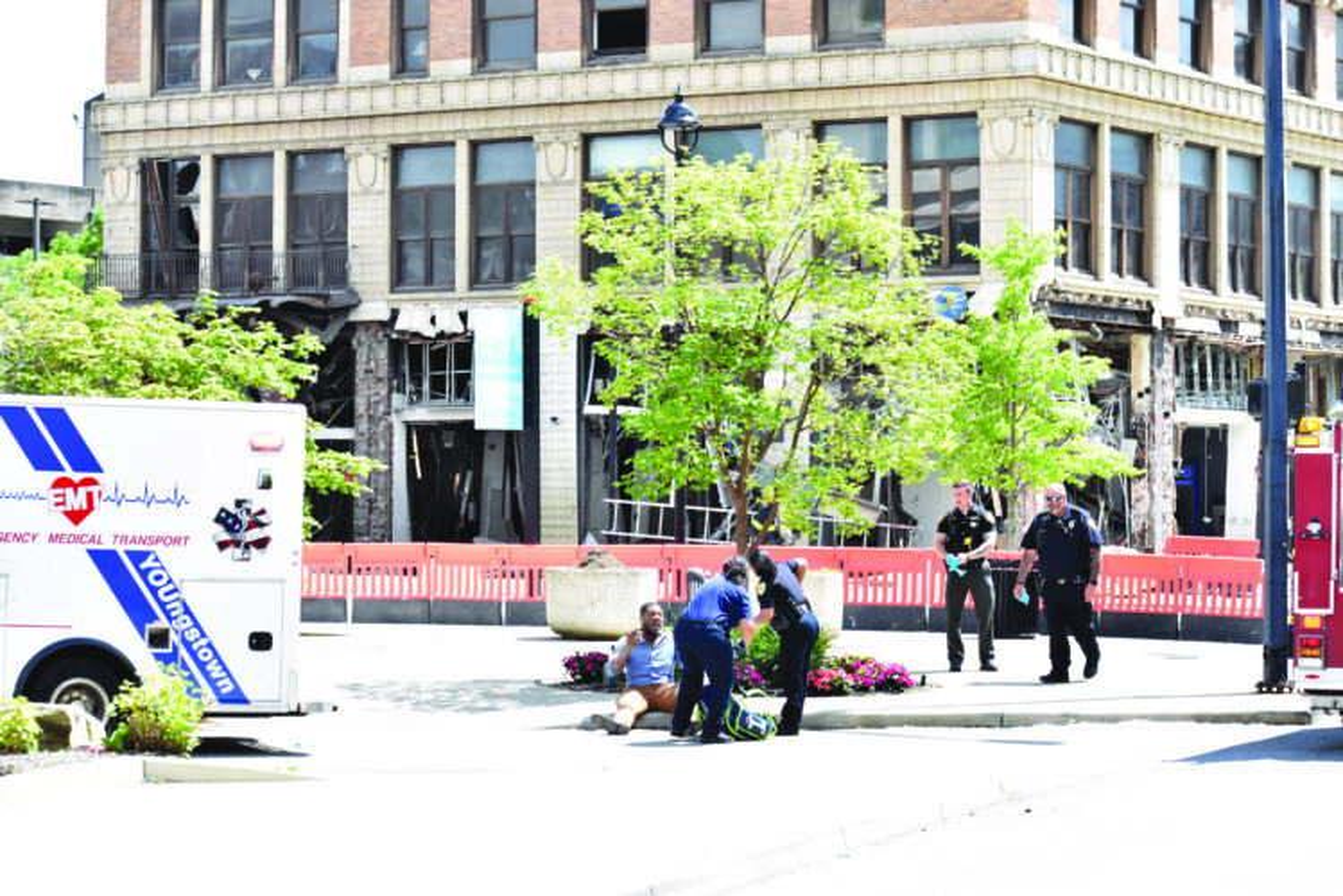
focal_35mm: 105
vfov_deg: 13.1
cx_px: 672
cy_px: 448
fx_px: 3918
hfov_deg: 19.4
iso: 640
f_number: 7.1
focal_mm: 70
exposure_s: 1/400
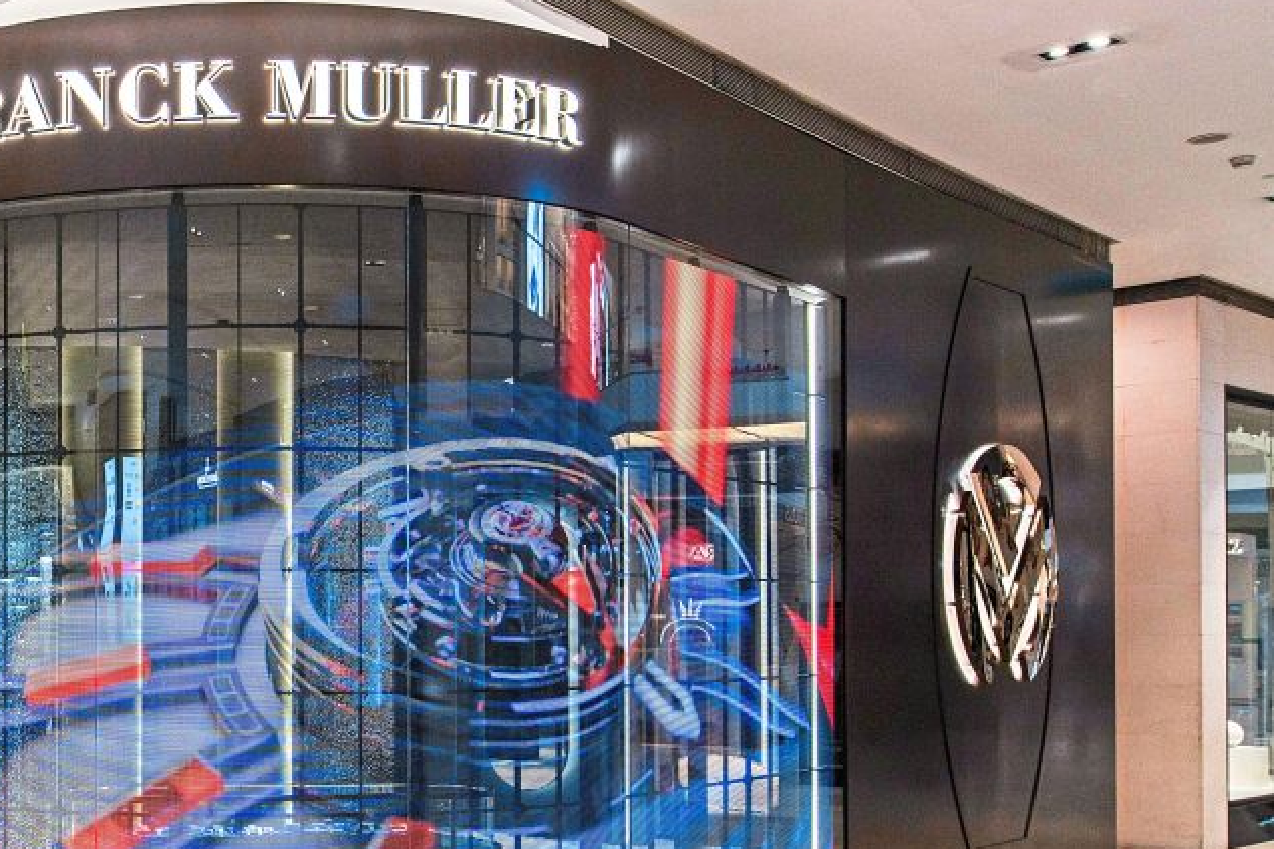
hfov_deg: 37.8
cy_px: 579
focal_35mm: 47
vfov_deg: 28.4
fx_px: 1663
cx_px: 30
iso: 250
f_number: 9
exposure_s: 1/60
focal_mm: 24
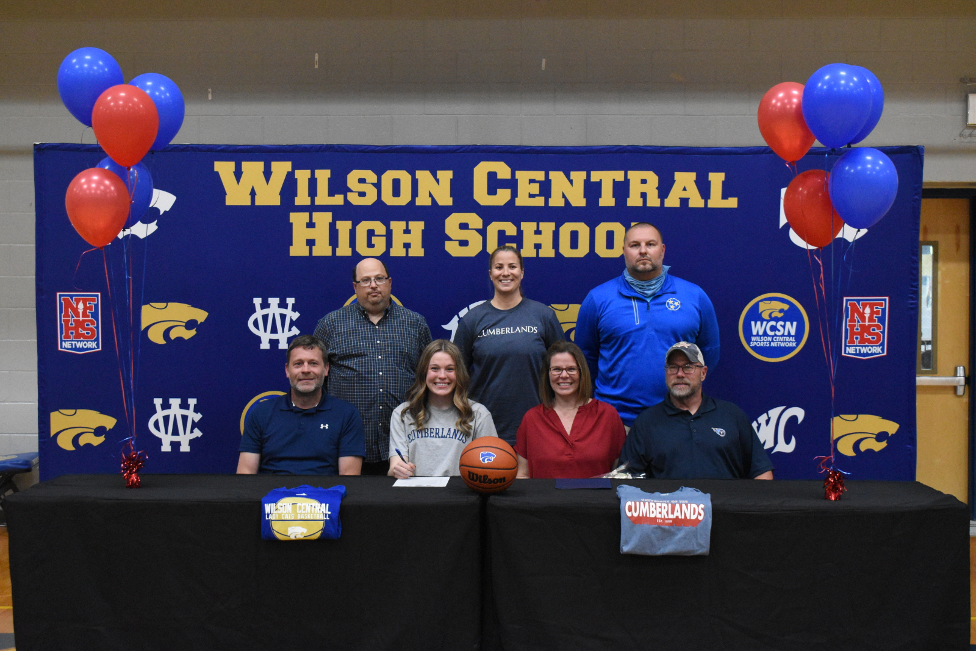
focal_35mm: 52
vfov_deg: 25.8
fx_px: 1424
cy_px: 326
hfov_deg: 37.8
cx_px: 488
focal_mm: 35
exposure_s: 1/180
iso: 5000
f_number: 5.6
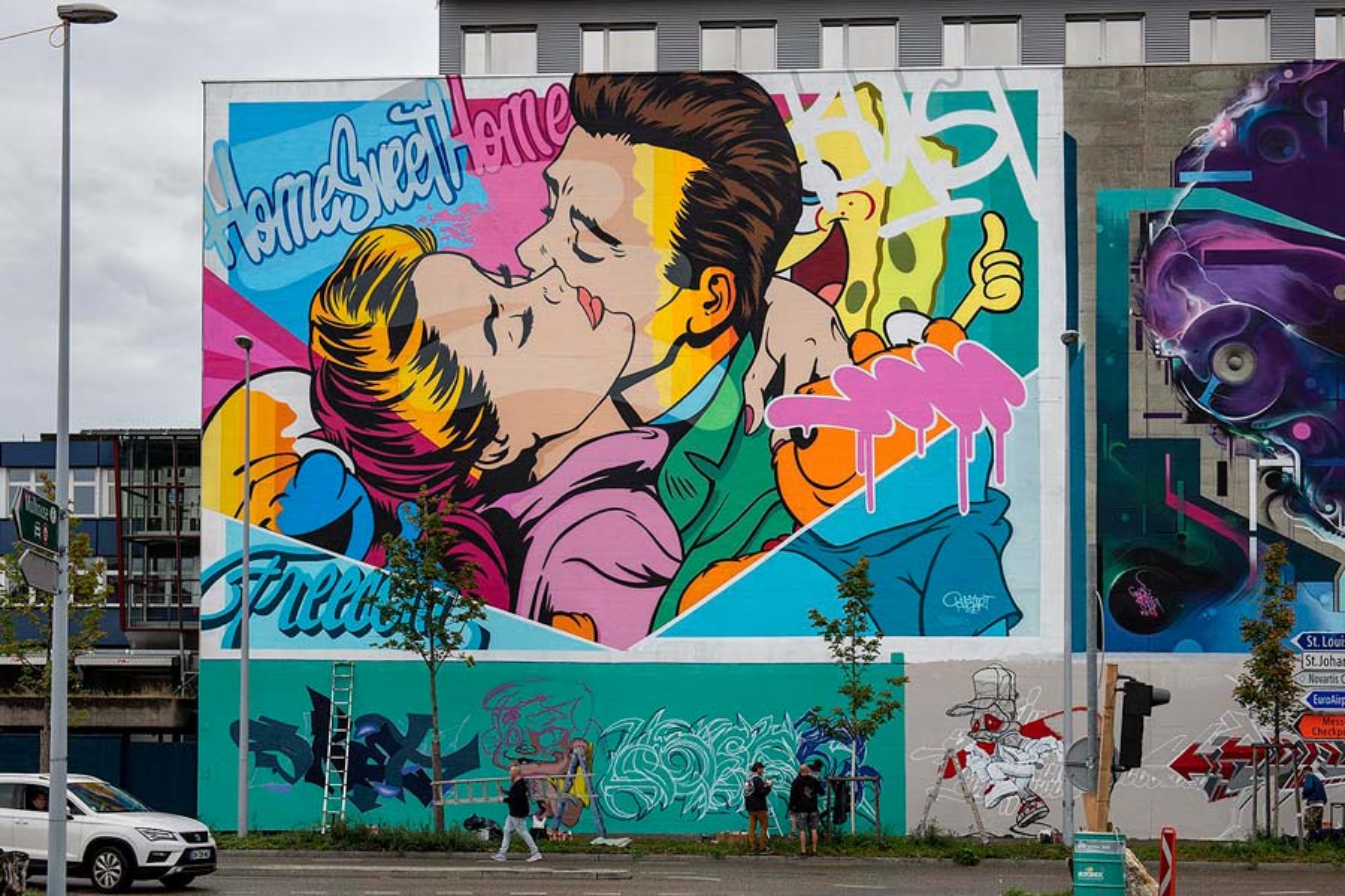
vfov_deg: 28.1
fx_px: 1793
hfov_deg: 41.1
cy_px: 448
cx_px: 672
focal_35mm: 48
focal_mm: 48
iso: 200
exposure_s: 1/160
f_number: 6.3
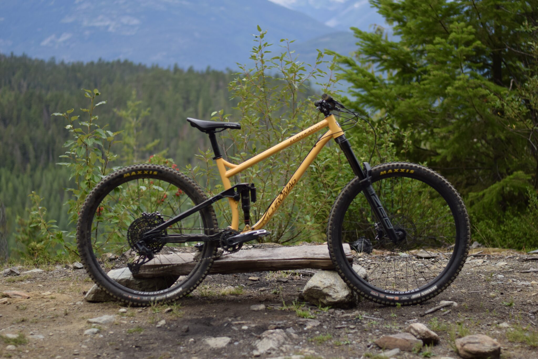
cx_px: 269
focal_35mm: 75
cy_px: 180
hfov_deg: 27.0
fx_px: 1121
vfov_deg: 18.2
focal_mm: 50
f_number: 1.8
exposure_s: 1/2000
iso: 100
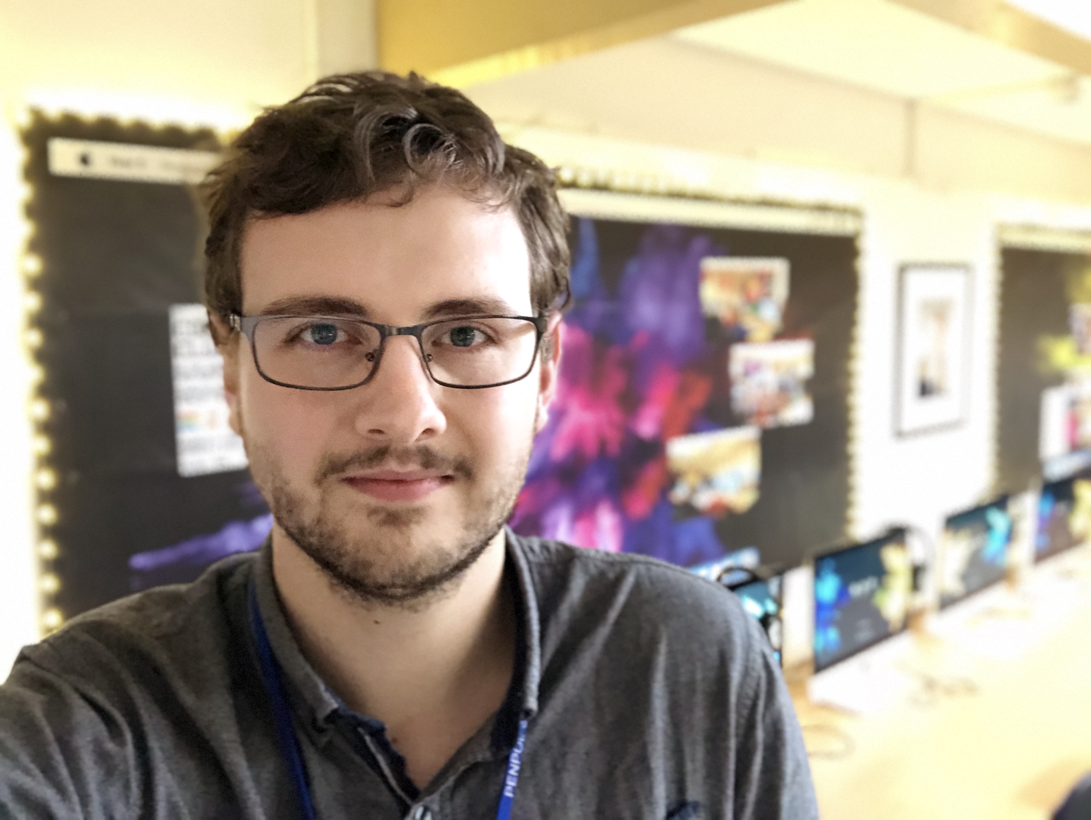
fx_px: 1009
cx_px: 546
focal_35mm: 32
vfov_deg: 44.2
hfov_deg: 56.8
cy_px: 410
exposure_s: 1/17
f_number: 2.2
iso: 800
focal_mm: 2.87
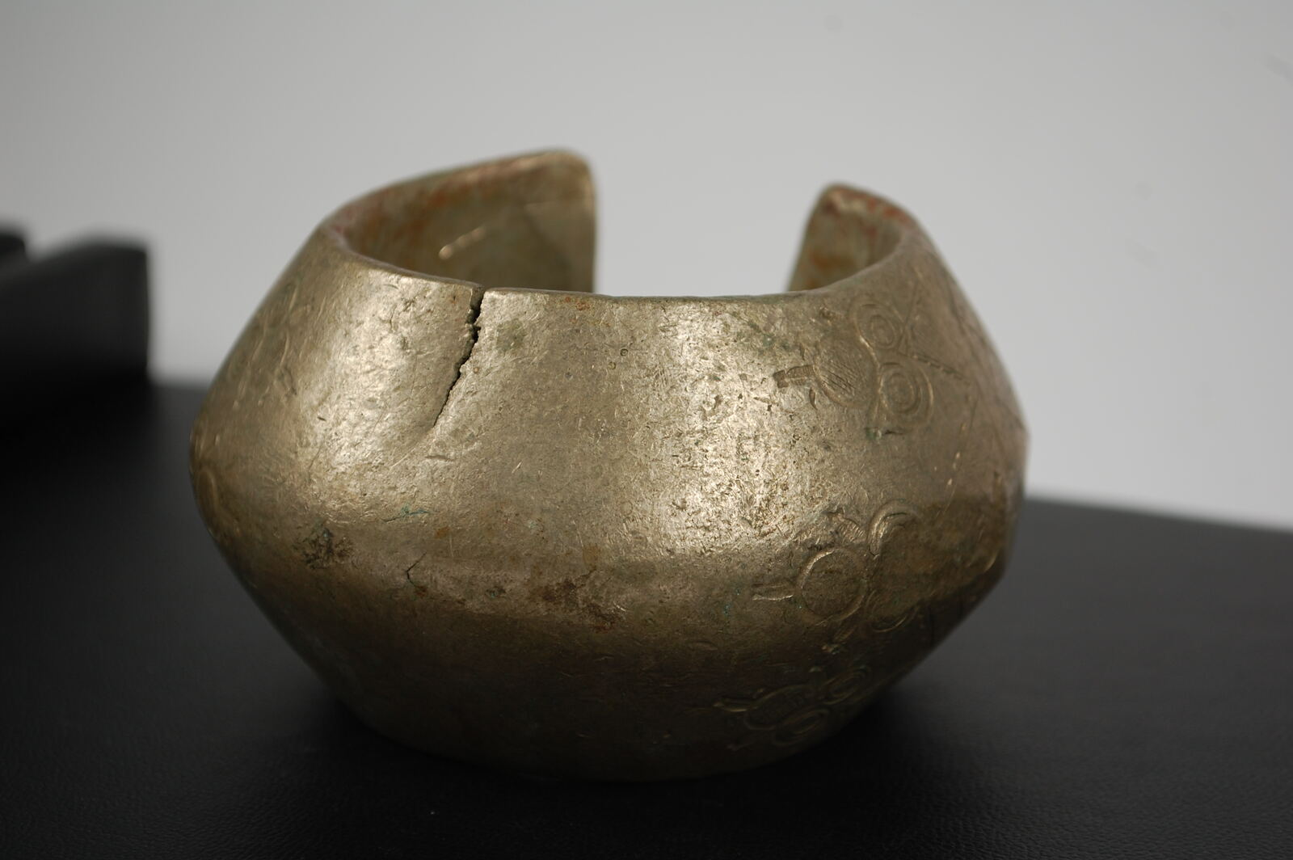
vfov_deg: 16.5
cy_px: 430
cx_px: 646
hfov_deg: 24.6
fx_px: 2961
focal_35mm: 82
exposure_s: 1/160
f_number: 6.3
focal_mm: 55
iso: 200
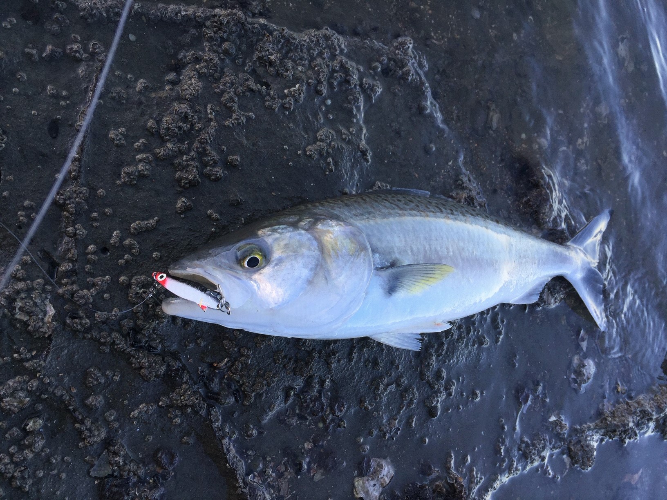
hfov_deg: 61.7
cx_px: 334
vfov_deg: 48.2
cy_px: 250
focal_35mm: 29
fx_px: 559
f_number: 2.2
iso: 32
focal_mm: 4.15
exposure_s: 1/218
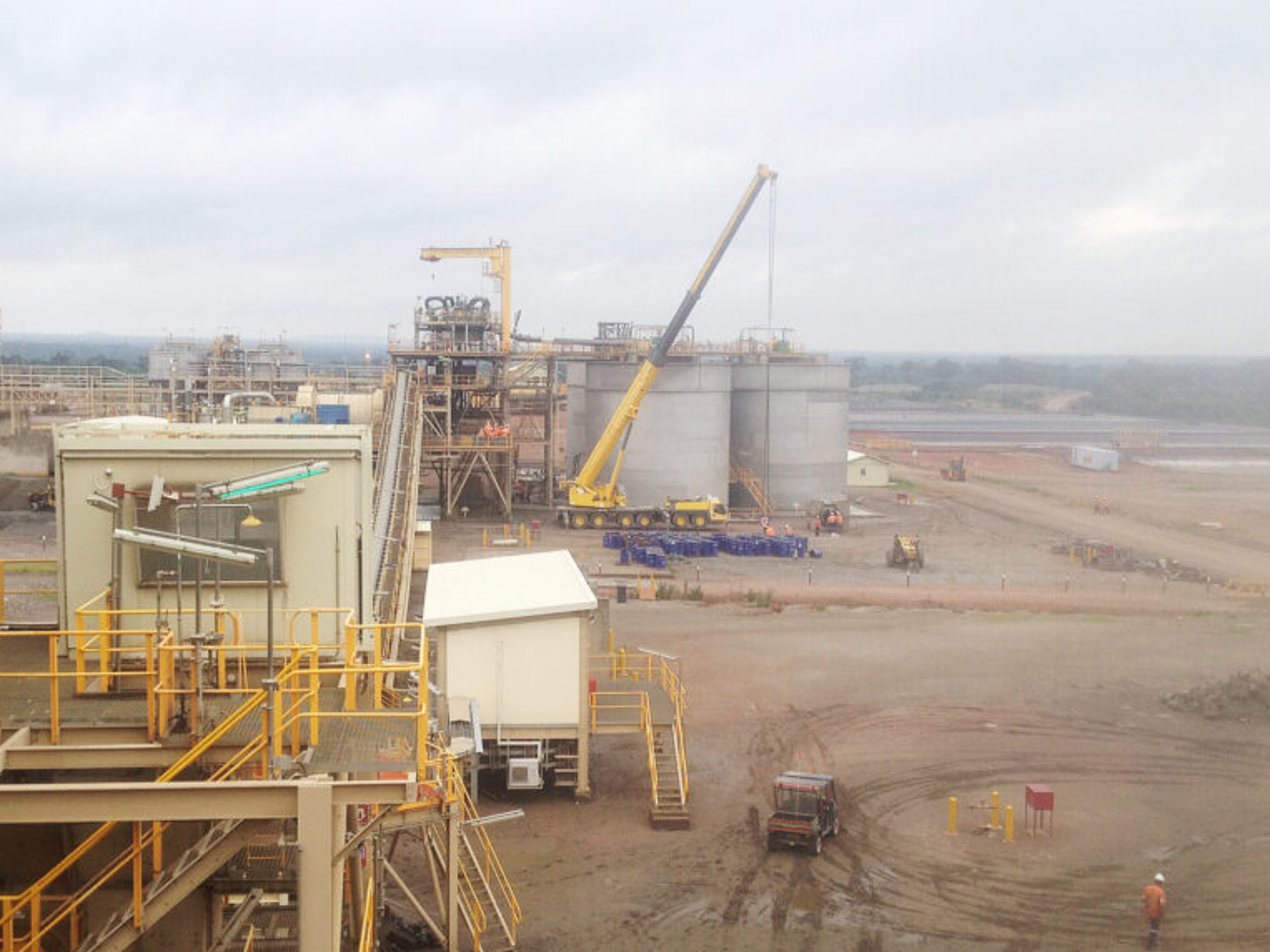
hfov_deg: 40.4
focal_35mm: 47
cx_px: 561
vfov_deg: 30.9
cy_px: 506
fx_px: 1724
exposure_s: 1/294
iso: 50
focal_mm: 4.28
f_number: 2.4
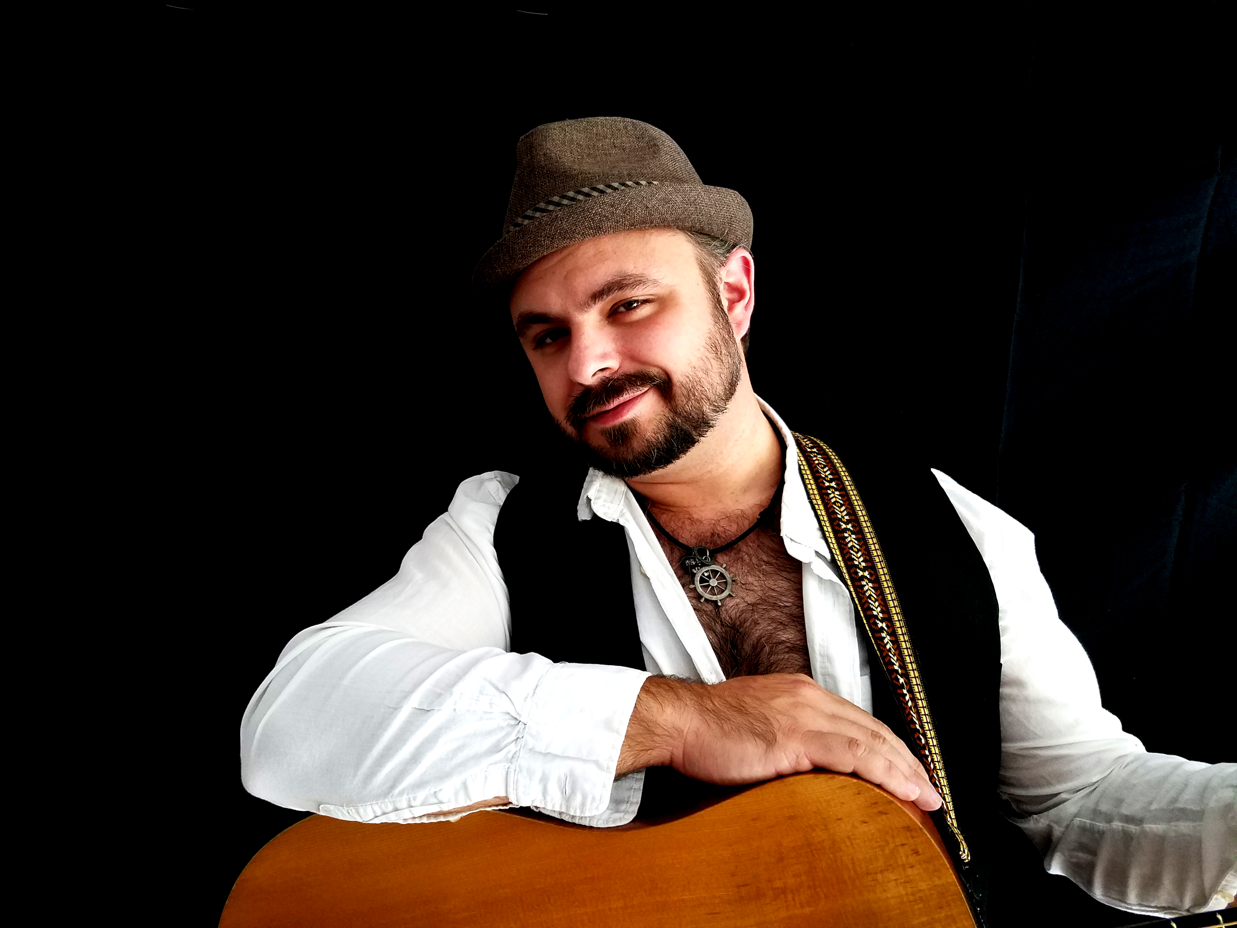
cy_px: 464
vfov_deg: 53.1
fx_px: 929
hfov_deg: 67.3
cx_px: 618
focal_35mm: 26
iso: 200
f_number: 1.7
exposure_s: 1/13
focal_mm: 4.2
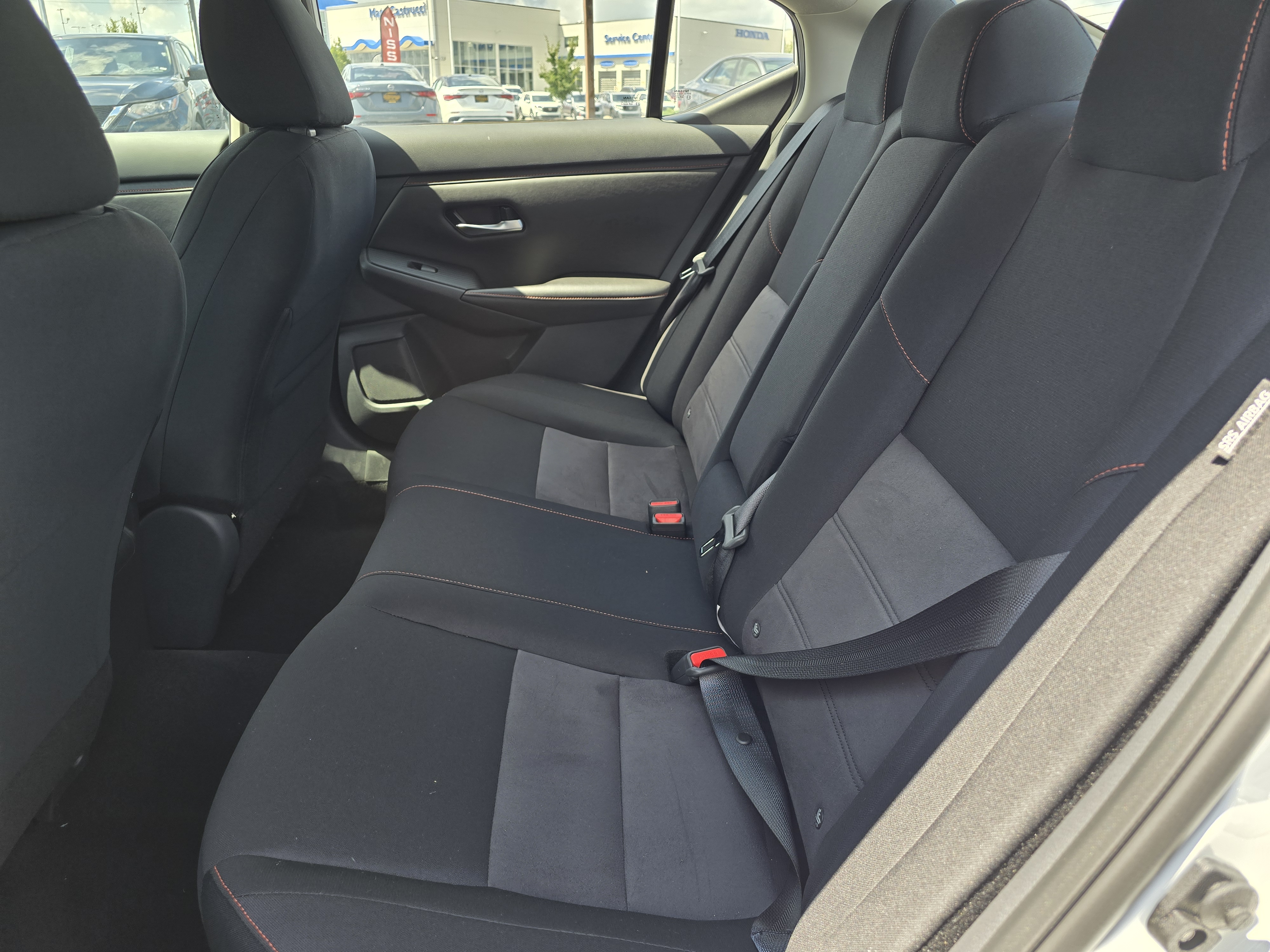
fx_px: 844
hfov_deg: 73.9
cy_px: 476
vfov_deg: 58.9
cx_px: 635
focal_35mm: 23
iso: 25
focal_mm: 6.3
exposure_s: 1/180
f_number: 1.7
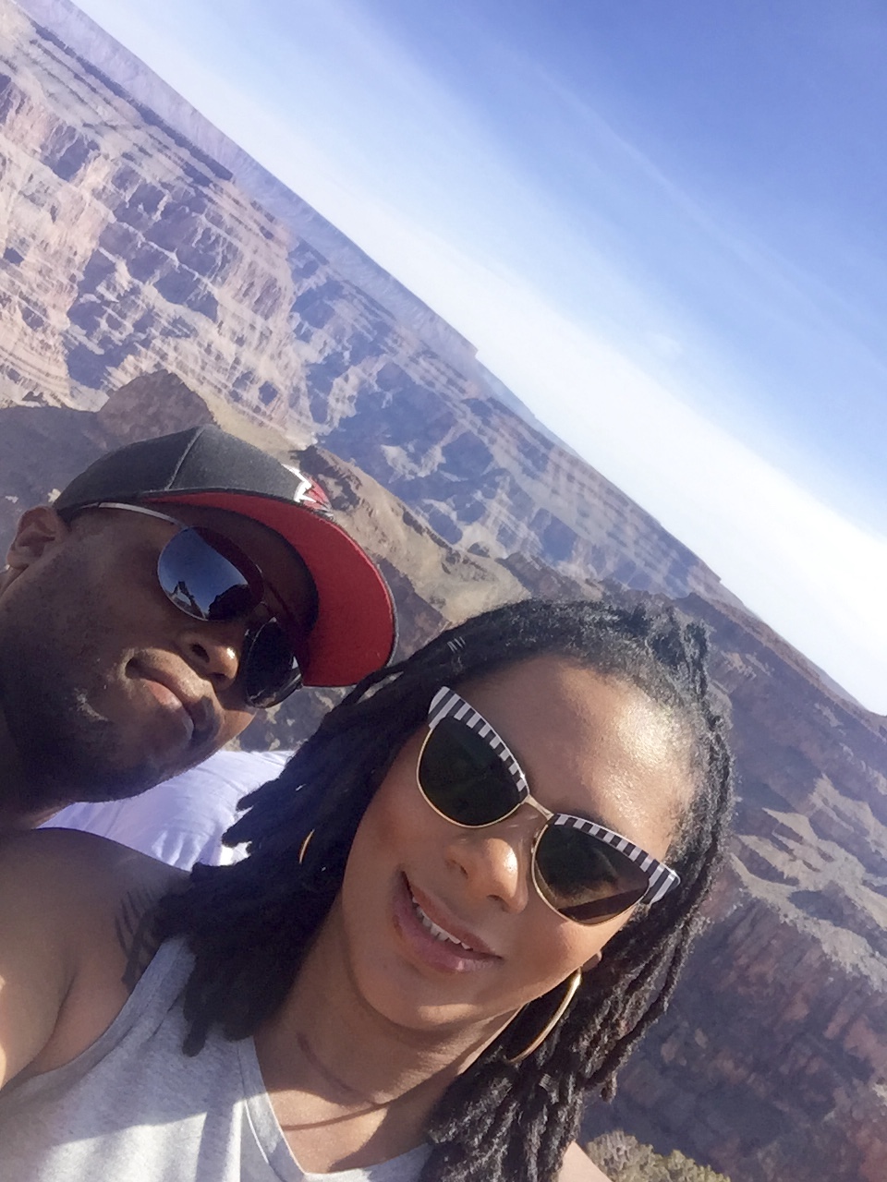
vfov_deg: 58.4
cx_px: 444
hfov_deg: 45.4
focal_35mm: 31
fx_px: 1059
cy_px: 591
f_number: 2.2
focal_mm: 2.65
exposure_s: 1/702
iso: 32
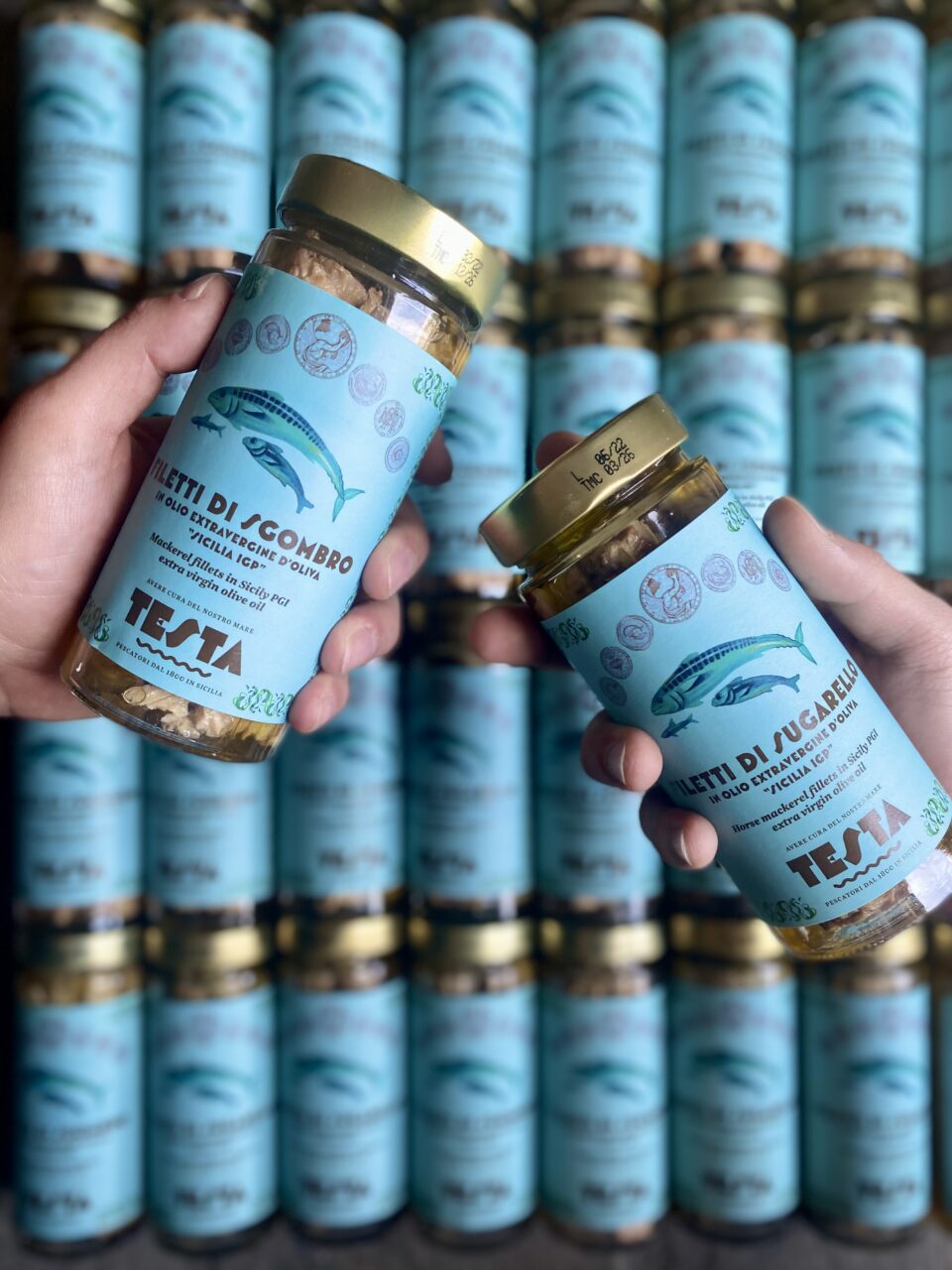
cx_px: 476
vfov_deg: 67.3
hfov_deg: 53.1
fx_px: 953
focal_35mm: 26
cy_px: 635
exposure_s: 1/120
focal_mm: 4.25
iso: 50
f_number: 1.8
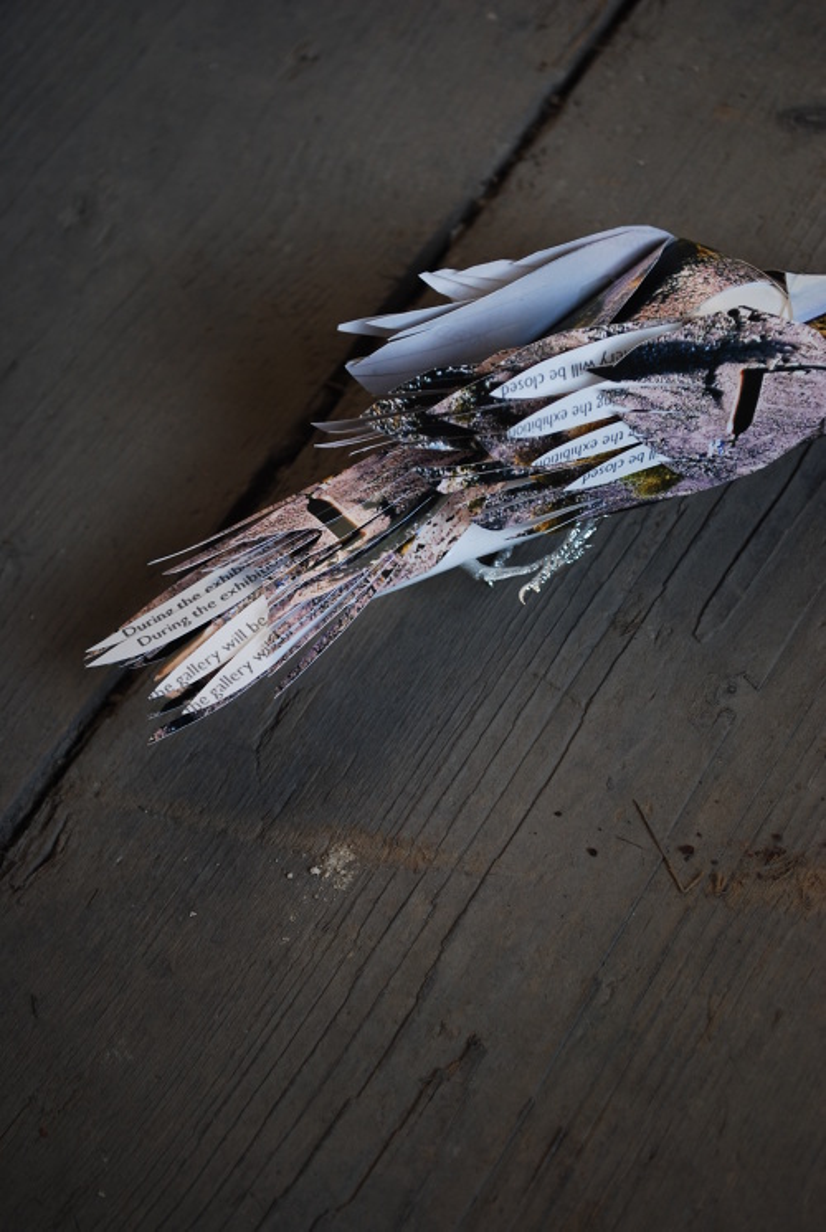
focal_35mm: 82
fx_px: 2829
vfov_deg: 24.6
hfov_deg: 16.6
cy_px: 616
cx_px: 413
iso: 100
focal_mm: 55
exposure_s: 1/50
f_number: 5.6
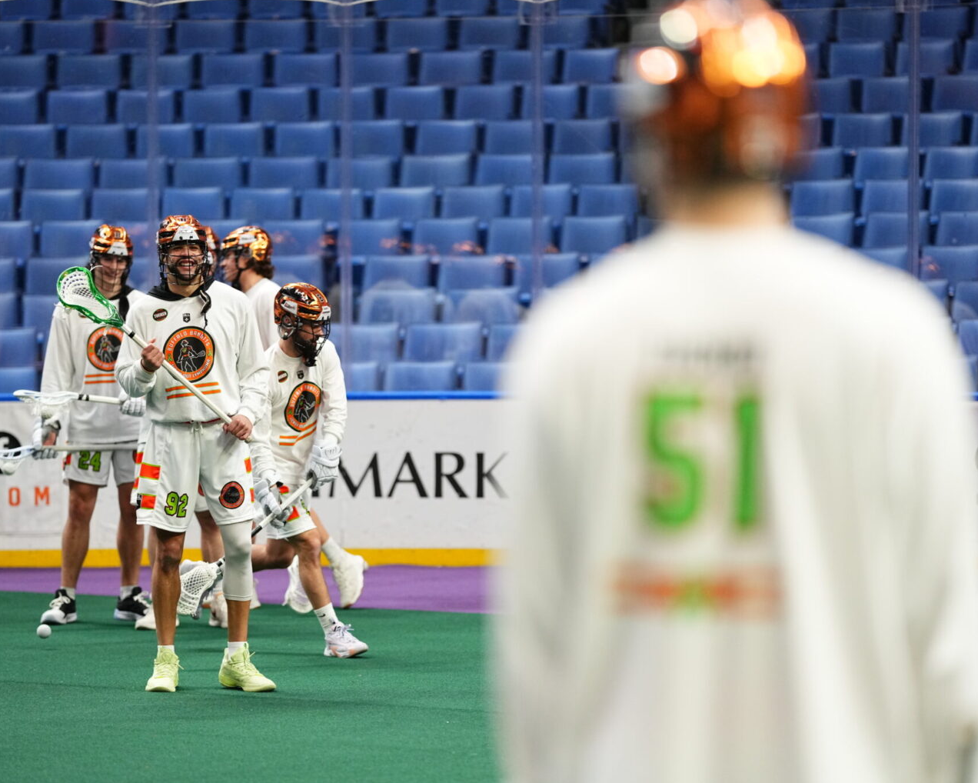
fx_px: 4429
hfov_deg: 12.6
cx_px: 464
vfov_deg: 10.1
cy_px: 391
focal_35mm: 153
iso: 2500
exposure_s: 1/2000
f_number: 1.8
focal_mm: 135
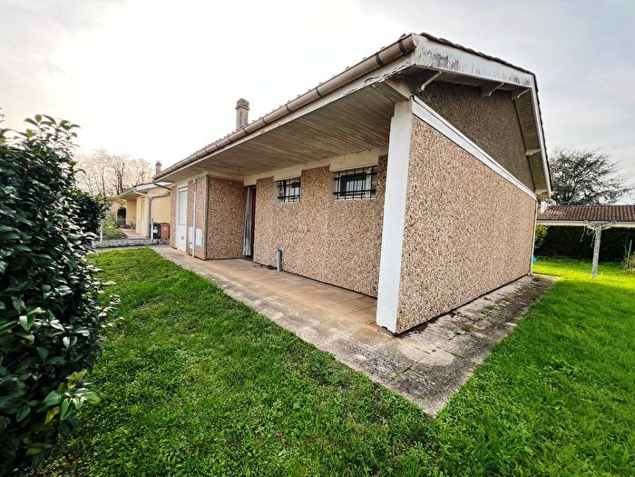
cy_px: 238
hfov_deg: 106.2
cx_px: 318
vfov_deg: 89.9
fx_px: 238
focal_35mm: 13
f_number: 1.8
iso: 32
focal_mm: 1.57
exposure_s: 1/209
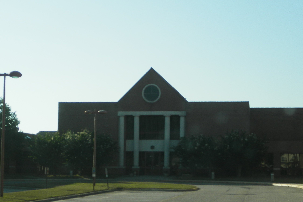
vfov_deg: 18.9
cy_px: 132
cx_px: 175
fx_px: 606
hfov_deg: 28.0
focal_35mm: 72
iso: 80
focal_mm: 9.9
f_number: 10.7
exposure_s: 1/100
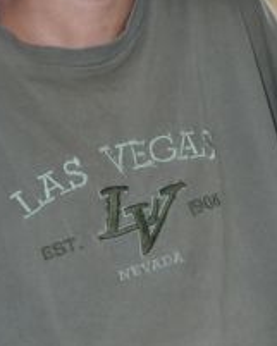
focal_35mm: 170
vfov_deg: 11.2
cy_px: -2
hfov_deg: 9.1
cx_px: 95
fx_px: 1741
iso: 100
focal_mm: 38
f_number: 4
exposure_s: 1/250
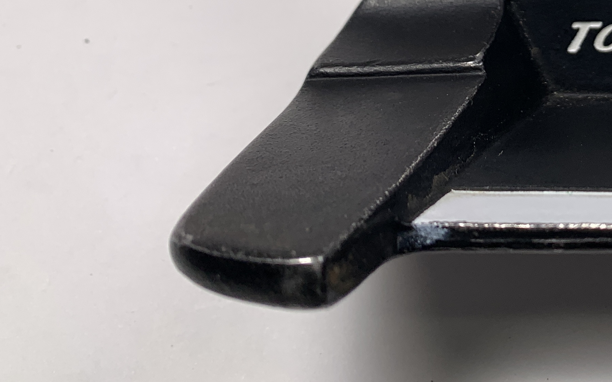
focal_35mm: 62
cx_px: 655
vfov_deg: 19.9
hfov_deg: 30.0
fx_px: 1034
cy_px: -52
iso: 25
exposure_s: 1/349
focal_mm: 4.25
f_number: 1.8
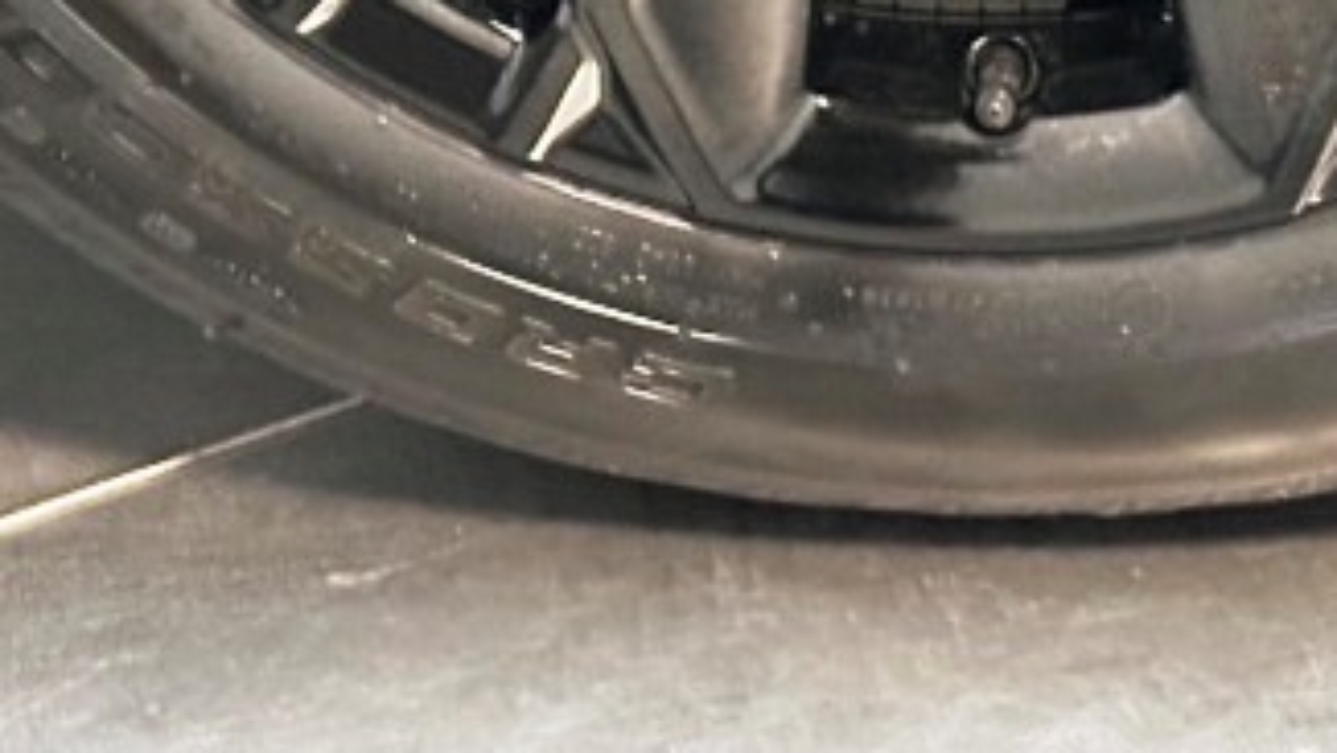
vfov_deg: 7.1
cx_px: 954
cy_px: -728
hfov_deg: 13.0
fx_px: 5851
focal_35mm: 165
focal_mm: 6.86
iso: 640
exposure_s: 1/20
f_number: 1.78
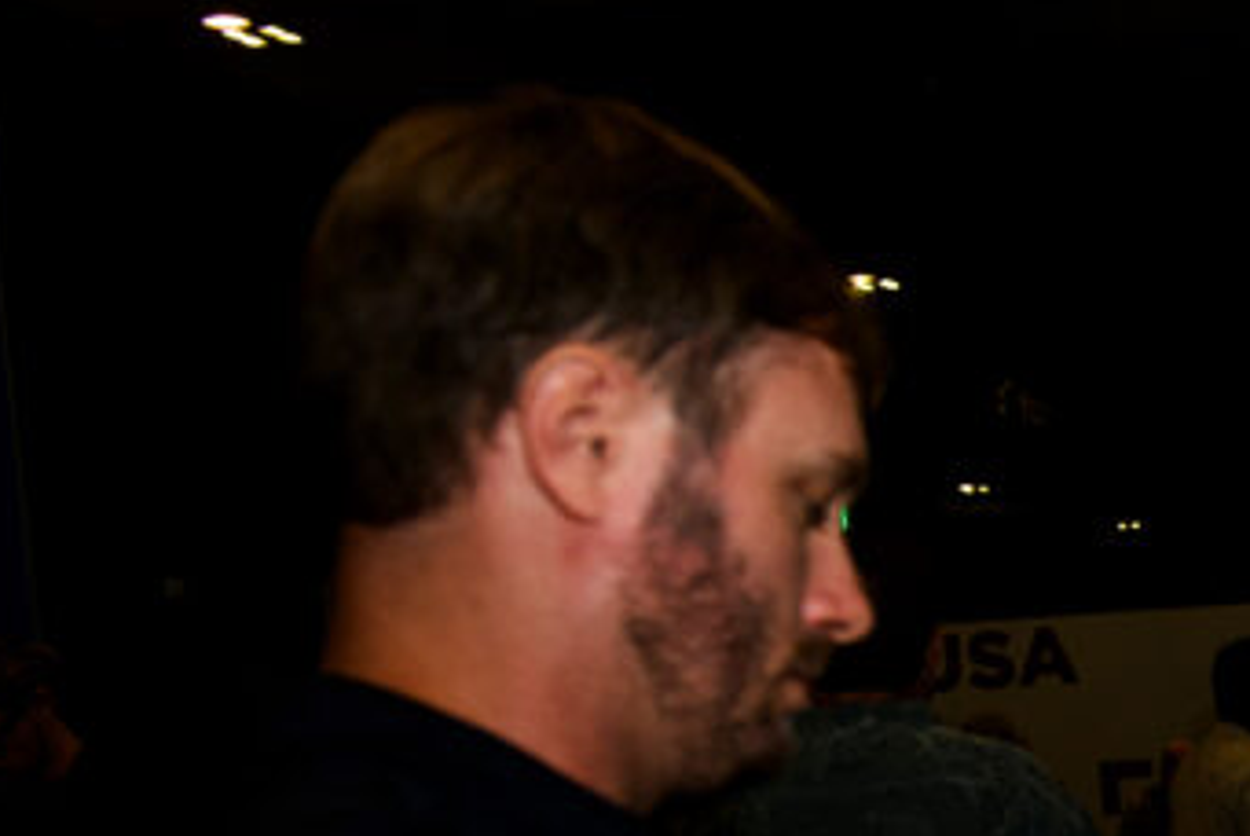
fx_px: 3336
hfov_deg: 18.9
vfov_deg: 13.7
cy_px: 1094
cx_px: 1826
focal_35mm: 96
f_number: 5
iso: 400
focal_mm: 32
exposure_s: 1/250
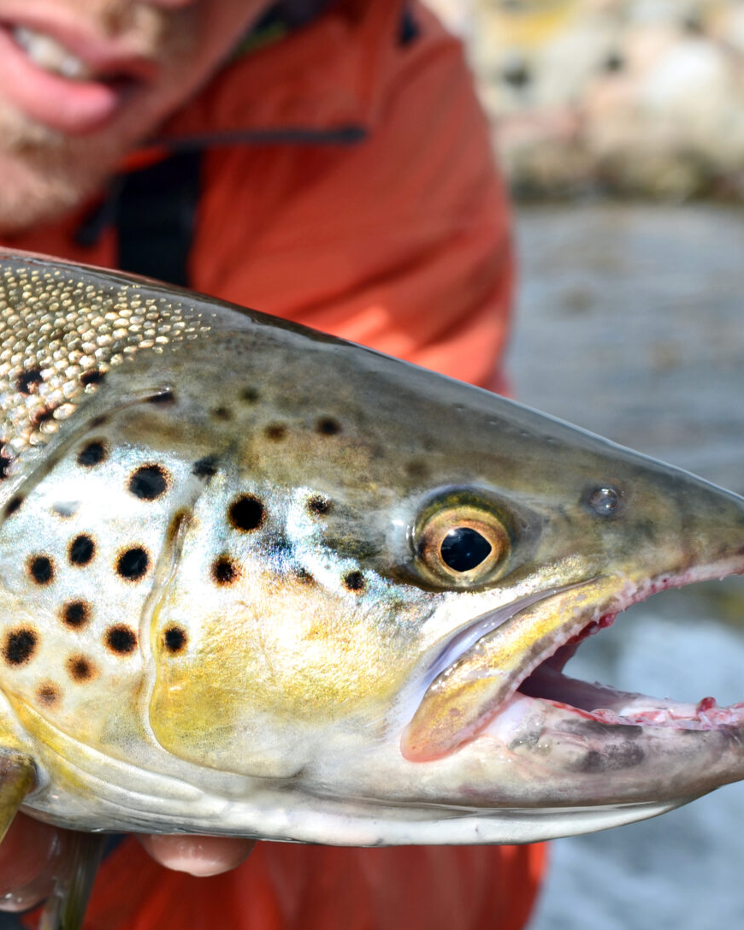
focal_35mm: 87
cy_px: 521
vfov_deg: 22.0
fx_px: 2389
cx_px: 81
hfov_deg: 17.5
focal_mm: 35
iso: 100
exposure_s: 1/320
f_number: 9
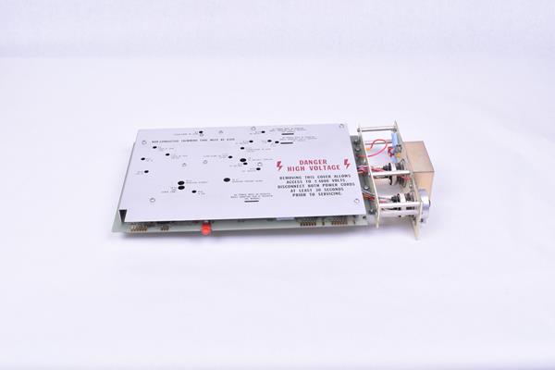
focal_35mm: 40
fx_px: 624
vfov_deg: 33.0
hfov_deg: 47.9
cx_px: 278
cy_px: 185
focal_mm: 27
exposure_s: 1/200
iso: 200
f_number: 11
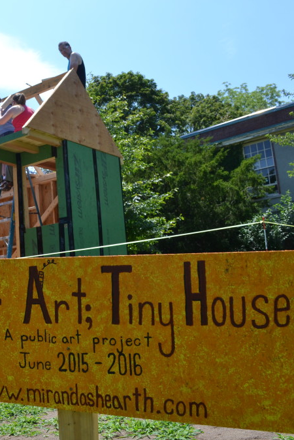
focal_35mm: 41
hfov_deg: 30.4
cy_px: 220
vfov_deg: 47.4
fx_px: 502
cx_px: 3
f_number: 7.1
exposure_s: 1/200
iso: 100
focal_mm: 18
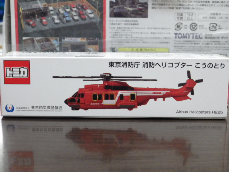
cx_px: 114
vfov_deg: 24.8
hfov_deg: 32.7
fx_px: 390
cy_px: 86
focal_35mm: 59
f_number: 4
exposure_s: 1/25
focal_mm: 10.7
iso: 800
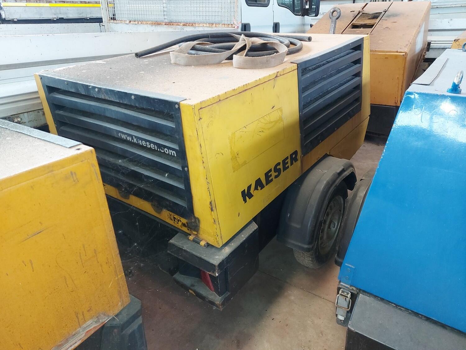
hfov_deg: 71.6
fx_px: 323
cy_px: 175
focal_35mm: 24
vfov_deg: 56.8
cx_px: 233
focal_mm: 5.23
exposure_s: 1/50
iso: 250
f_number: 1.8
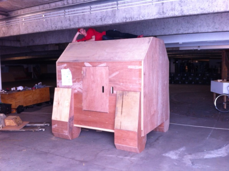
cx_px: 114
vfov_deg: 40.6
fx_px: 231
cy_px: 86
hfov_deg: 52.7
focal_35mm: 35
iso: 80
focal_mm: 3.85
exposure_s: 1/15
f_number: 2.8
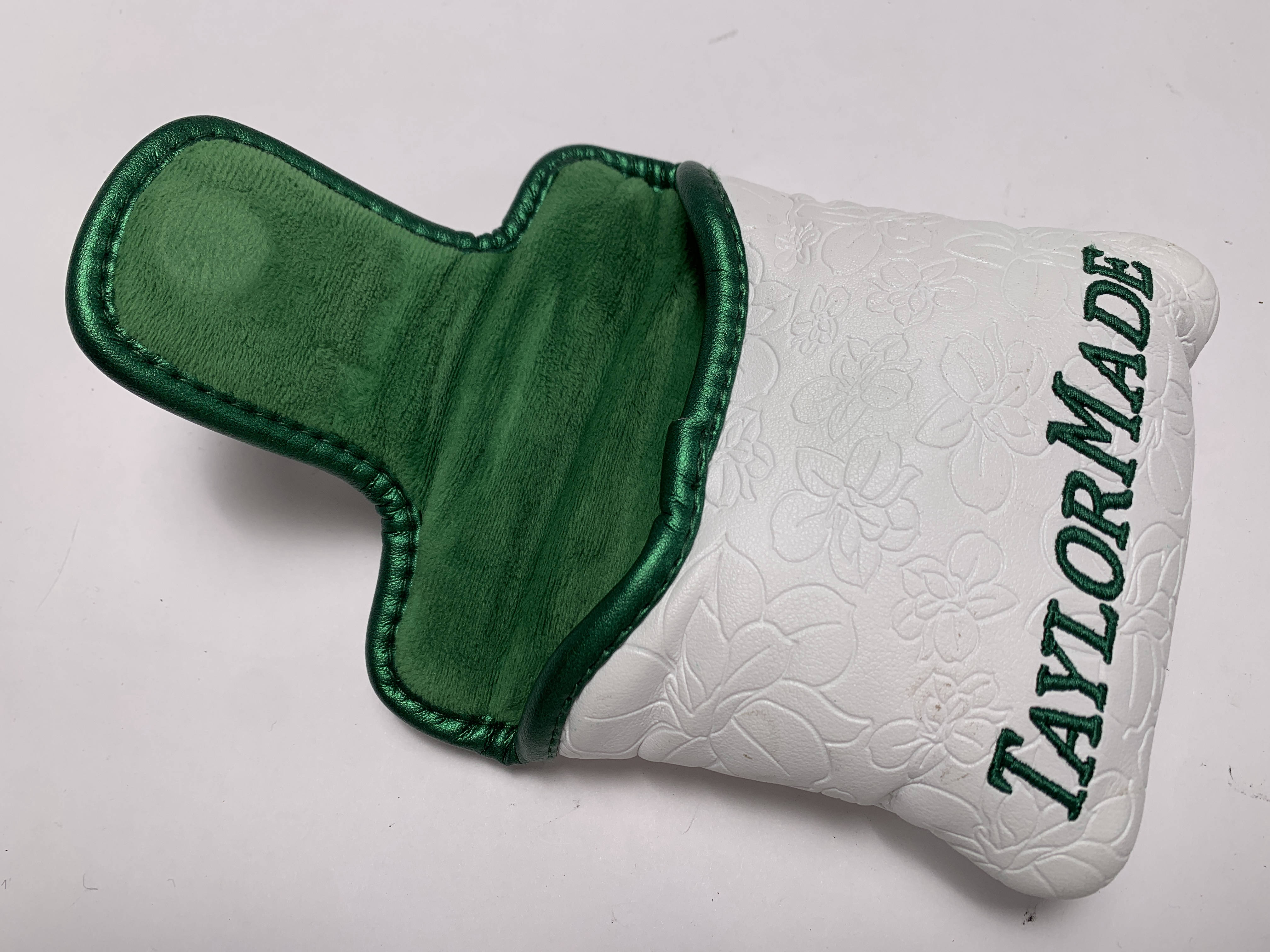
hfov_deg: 67.3
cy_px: 476
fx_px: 954
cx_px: 635
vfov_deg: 53.1
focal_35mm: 26
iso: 25
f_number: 1.8
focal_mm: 4.25
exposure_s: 1/362
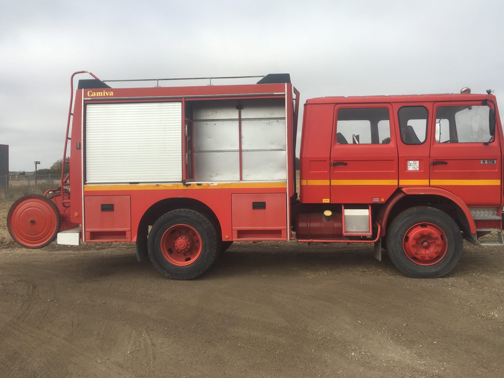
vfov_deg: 44.1
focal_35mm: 32
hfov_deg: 56.8
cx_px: 267
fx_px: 466
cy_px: 170
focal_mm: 4.15
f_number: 2.2
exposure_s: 1/1040
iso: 25
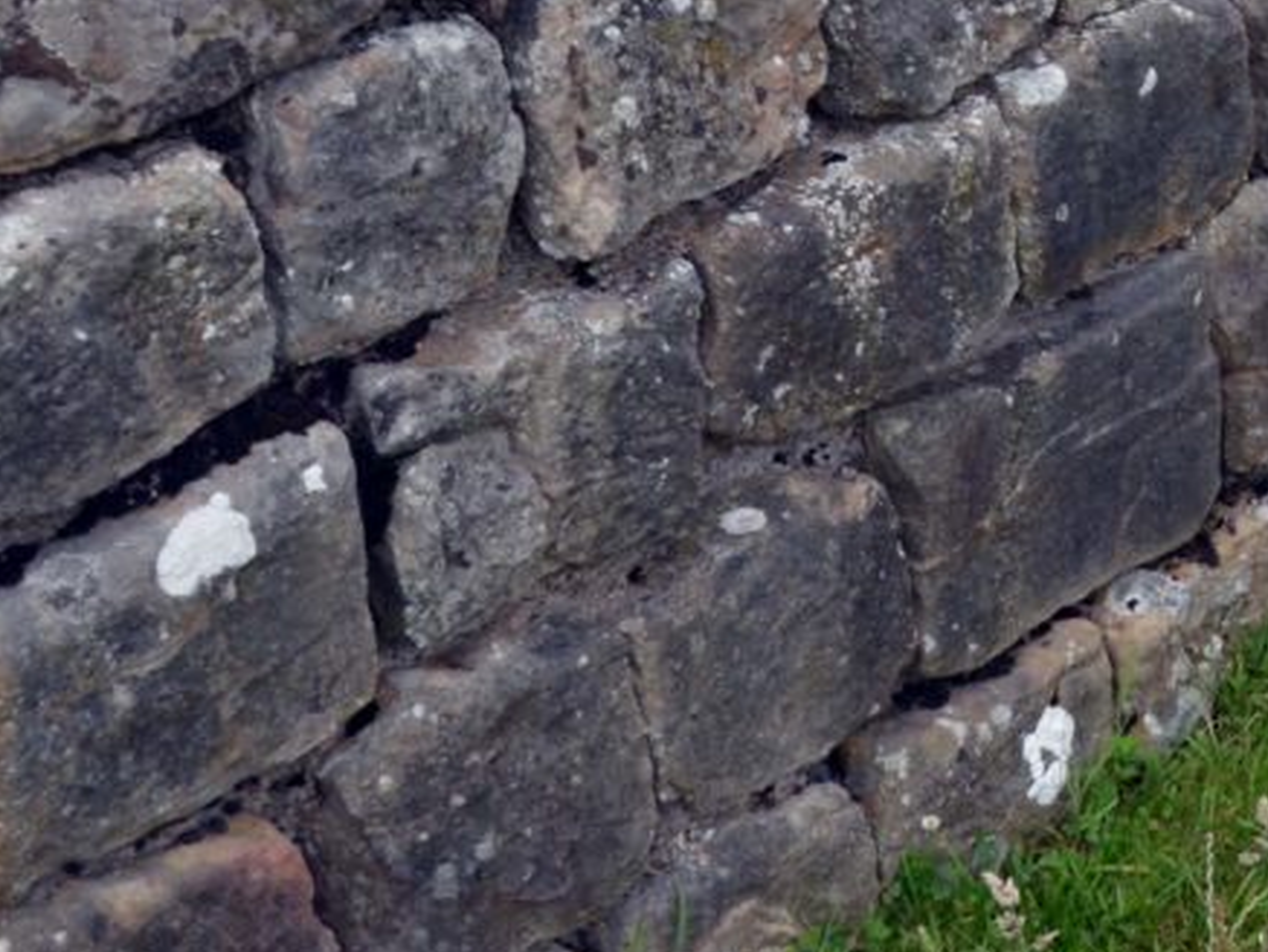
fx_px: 3334
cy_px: -248
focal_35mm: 91
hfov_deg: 19.6
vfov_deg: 15.5
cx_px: 1715
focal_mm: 18
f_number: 7.1
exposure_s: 1/200
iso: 200
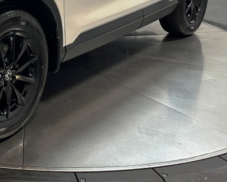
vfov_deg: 21.6
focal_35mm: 68
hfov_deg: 25.6
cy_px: -1
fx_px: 457
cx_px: -32
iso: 160
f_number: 1.78
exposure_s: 1/60
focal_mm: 6.86
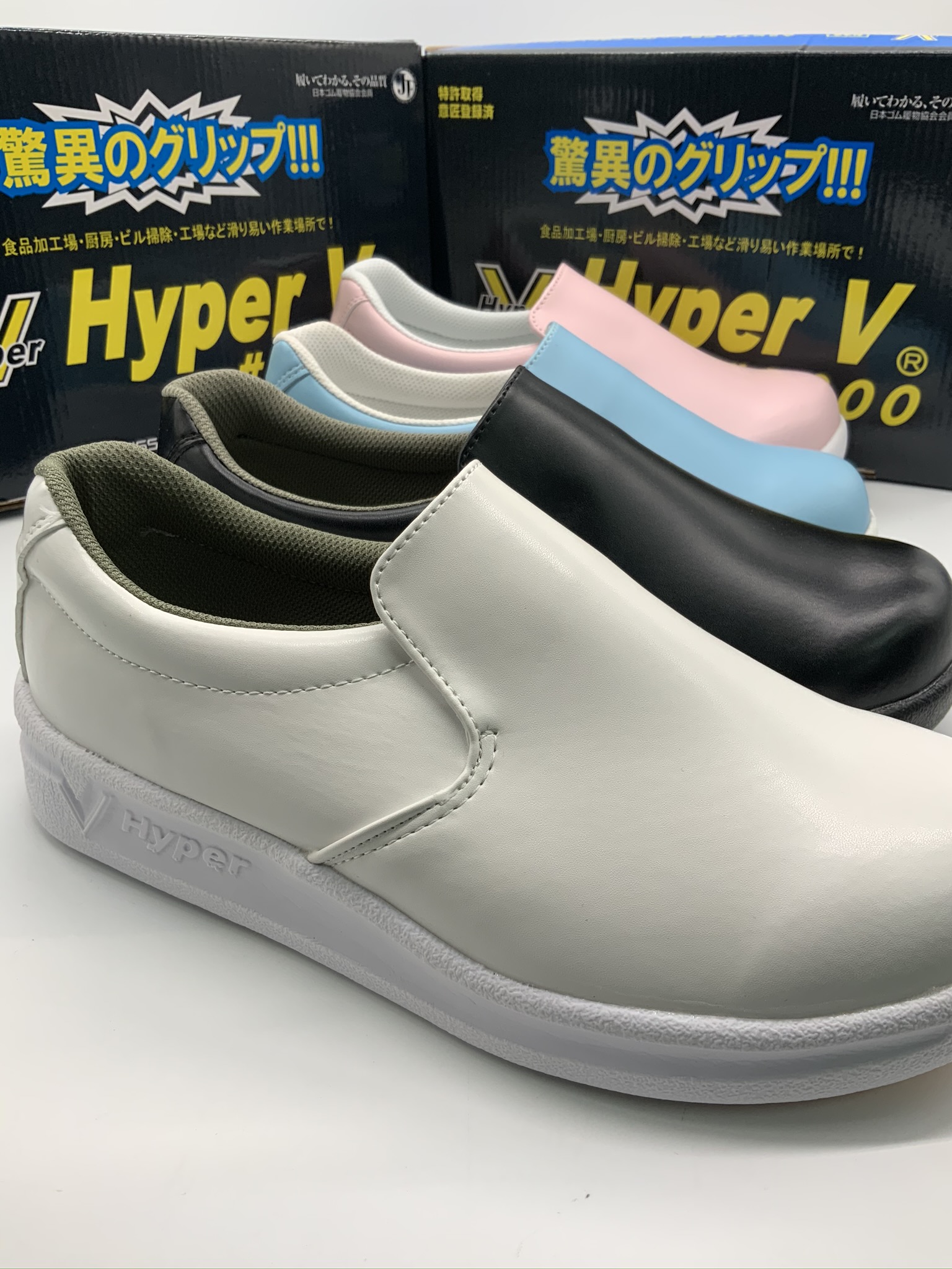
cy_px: 634
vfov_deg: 61.7
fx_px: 1063
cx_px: 476
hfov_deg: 48.2
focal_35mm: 29
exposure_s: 1/120
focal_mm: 3
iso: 25
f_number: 1.8
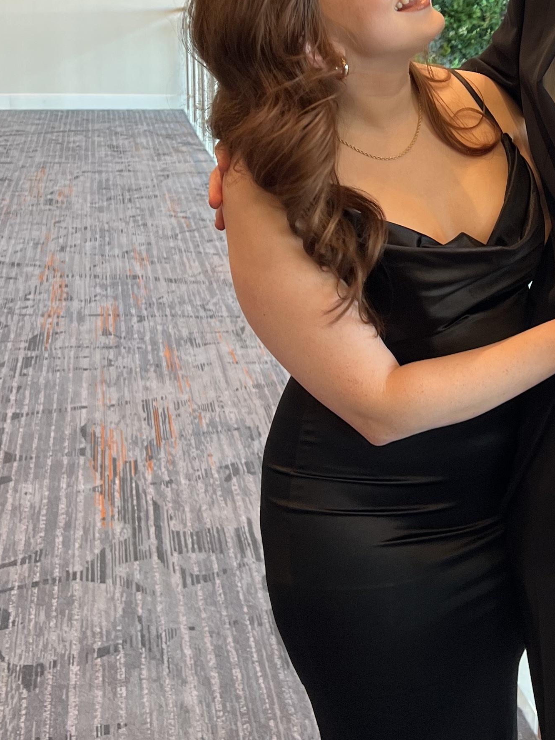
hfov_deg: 23.6
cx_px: 580
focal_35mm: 59
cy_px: 231
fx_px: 1261
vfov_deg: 32.4
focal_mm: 5.7
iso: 50
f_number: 1.5
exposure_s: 1/61
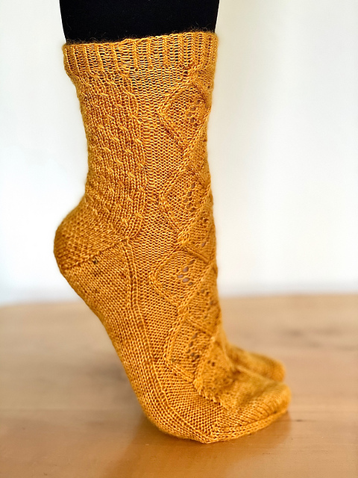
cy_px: 239
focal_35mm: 52
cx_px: 179
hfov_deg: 28.0
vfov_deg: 36.8
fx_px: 717
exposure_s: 1/60
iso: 80
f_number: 2.4
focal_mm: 6
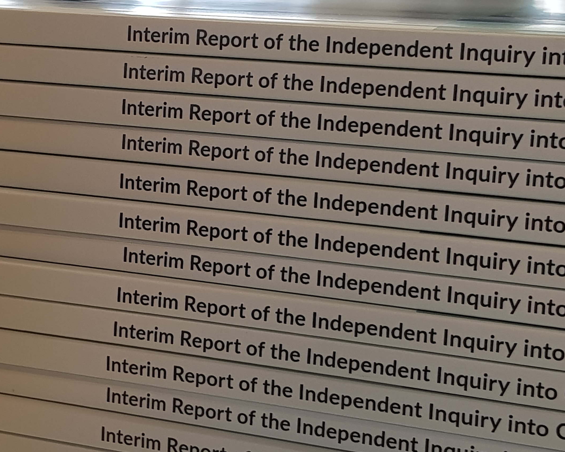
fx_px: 803
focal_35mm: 48
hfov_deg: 38.2
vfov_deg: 31.3
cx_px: 176
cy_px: 166
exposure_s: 1/100
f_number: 1.7
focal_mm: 4.2
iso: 64
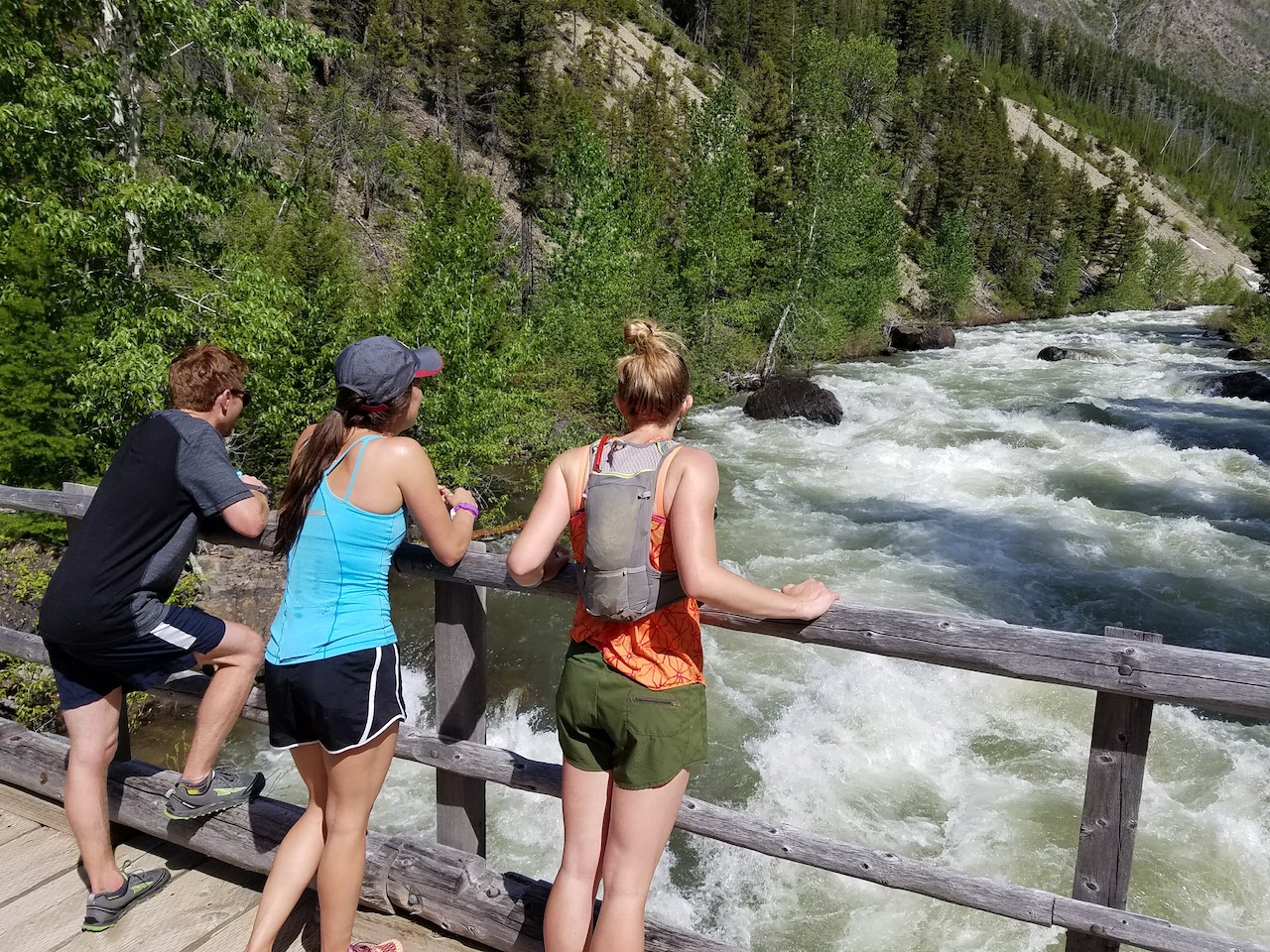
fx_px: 954
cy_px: 476
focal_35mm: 26
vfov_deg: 53.1
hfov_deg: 67.3
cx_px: 635
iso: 50
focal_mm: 4.2
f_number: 1.7
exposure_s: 1/3480
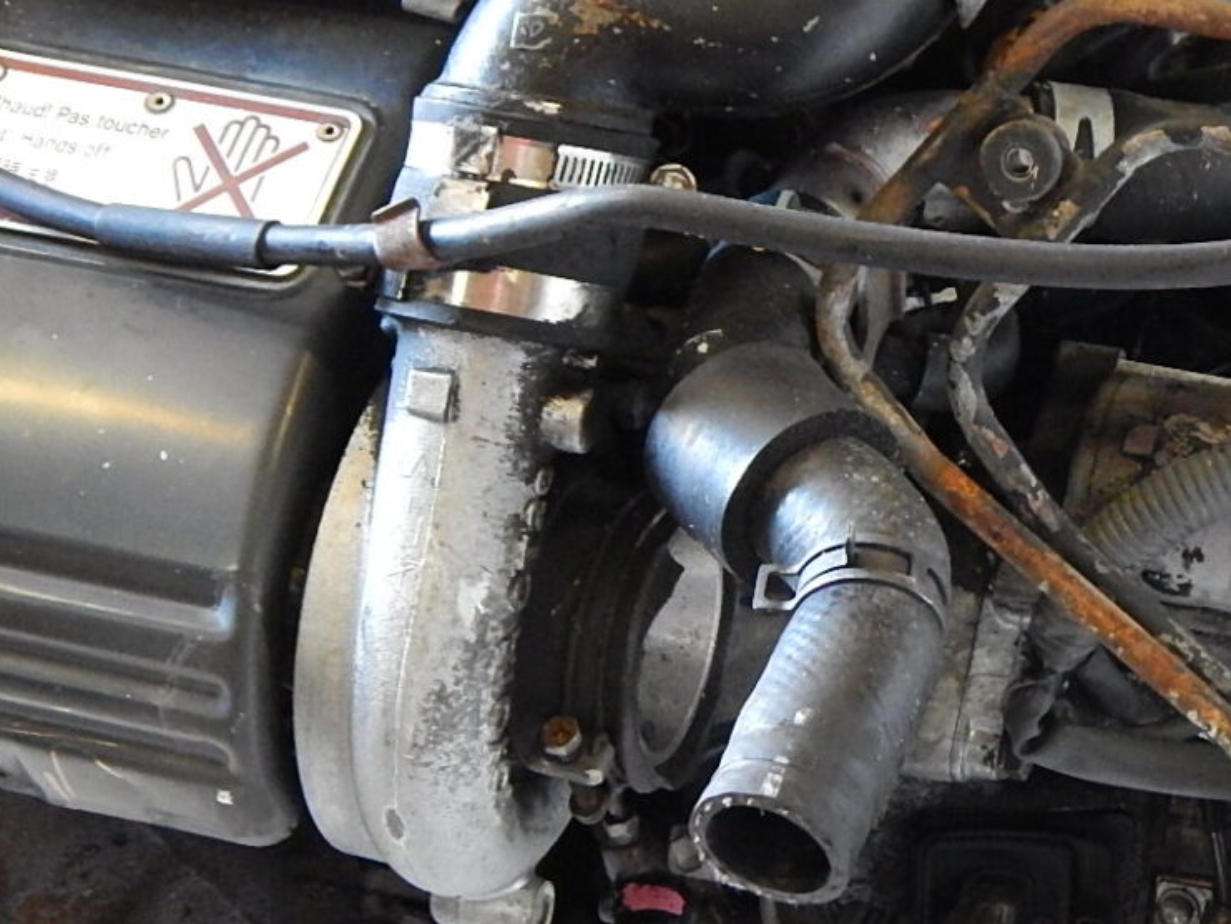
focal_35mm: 114
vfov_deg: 13.0
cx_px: 1118
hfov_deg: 17.0
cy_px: 447
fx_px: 4055
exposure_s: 1/8
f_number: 3.8
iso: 720
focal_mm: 9.7
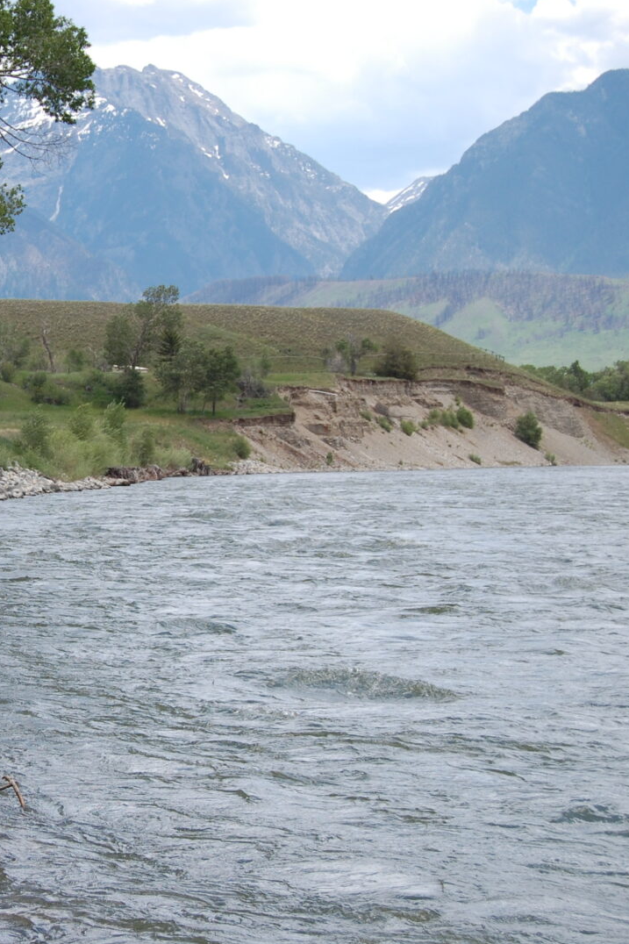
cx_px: -38
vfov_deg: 23.6
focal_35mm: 86
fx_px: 2254
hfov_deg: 15.5
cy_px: 471
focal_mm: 38
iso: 200
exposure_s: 1/160
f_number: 6.3
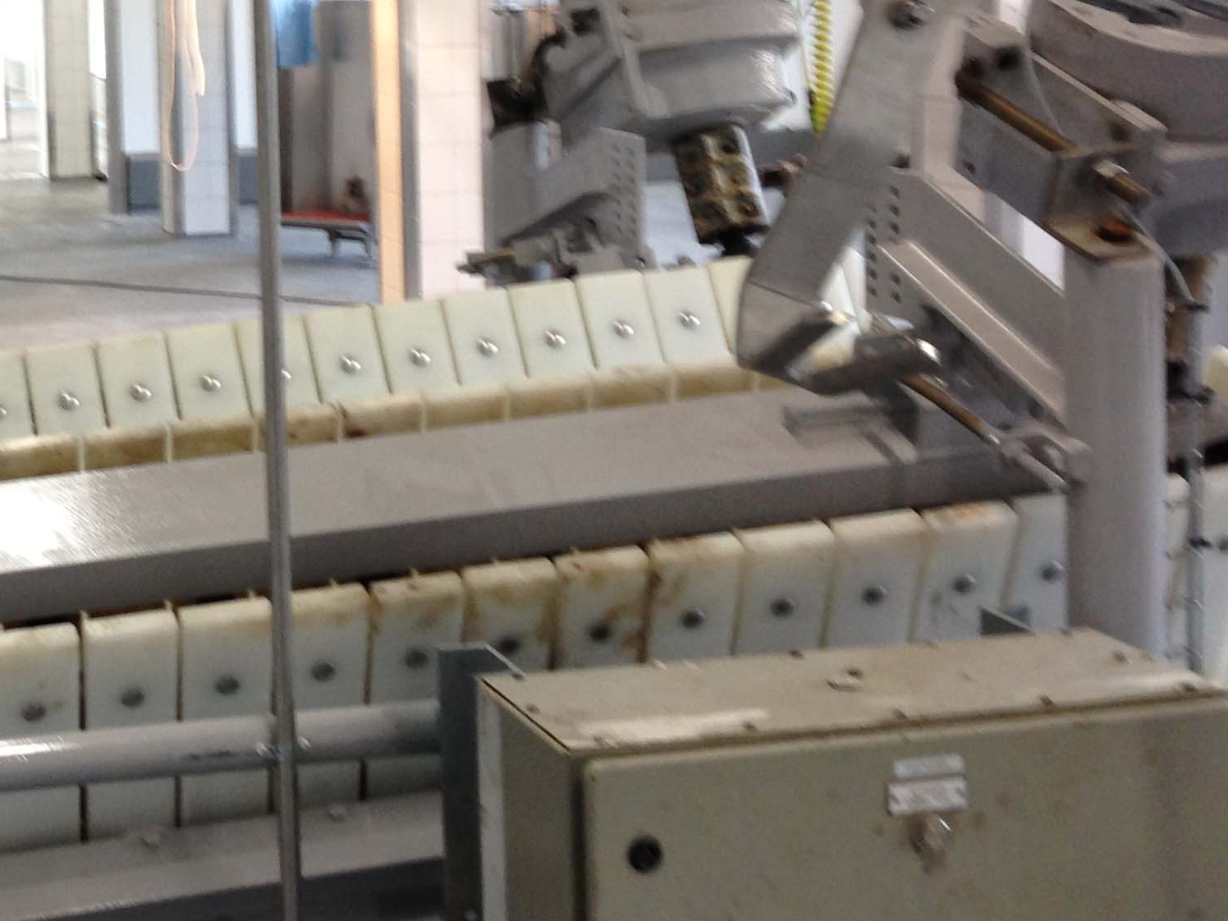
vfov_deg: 20.1
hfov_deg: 25.7
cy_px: 132
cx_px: 17
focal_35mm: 72
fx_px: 2554
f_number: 2.4
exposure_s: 1/20
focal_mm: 4.13
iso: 80
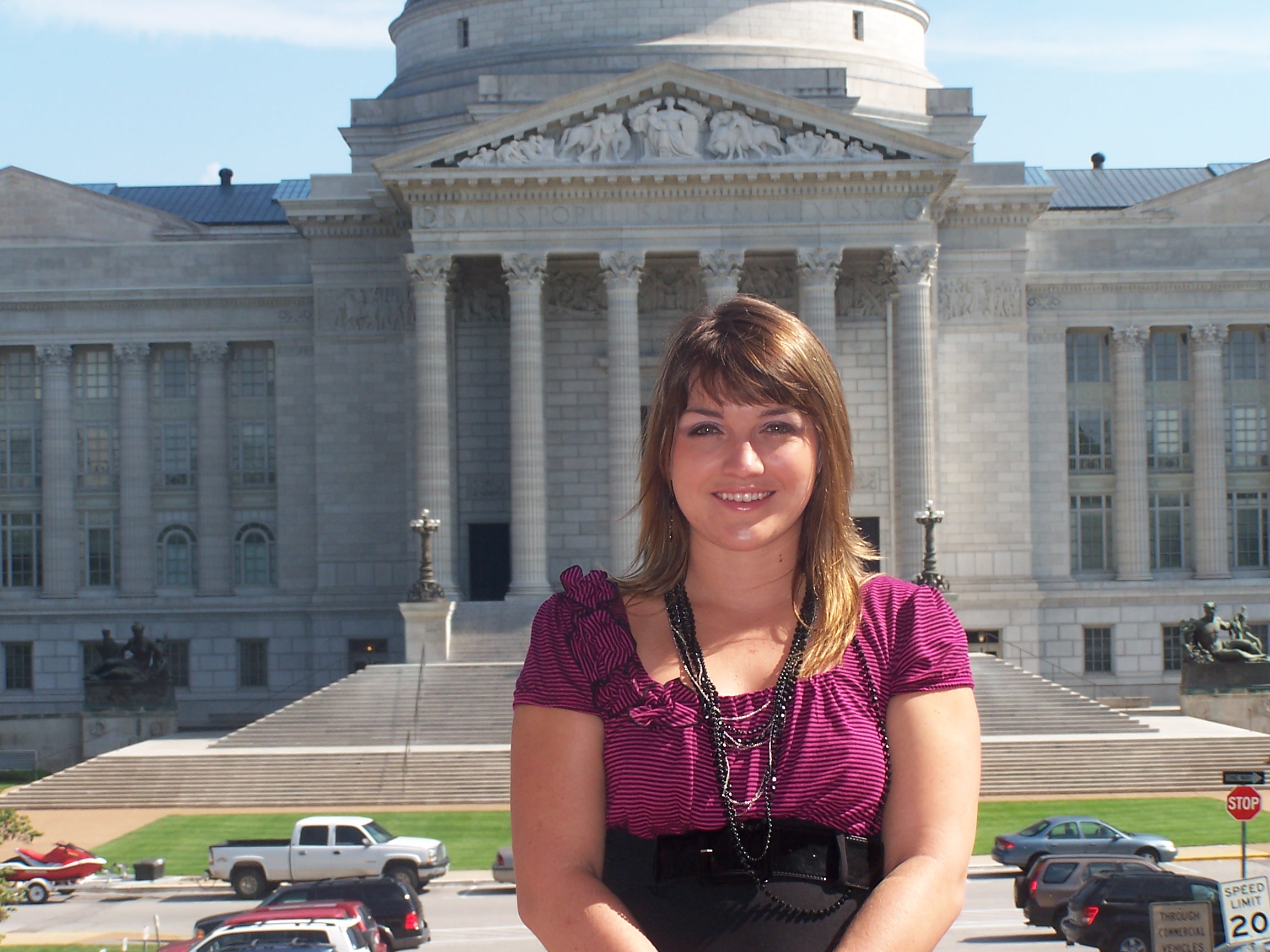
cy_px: 476
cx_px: 635
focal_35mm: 94
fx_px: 3449
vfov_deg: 15.7
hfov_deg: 20.9
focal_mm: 15.6
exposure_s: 1/350
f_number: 4.5
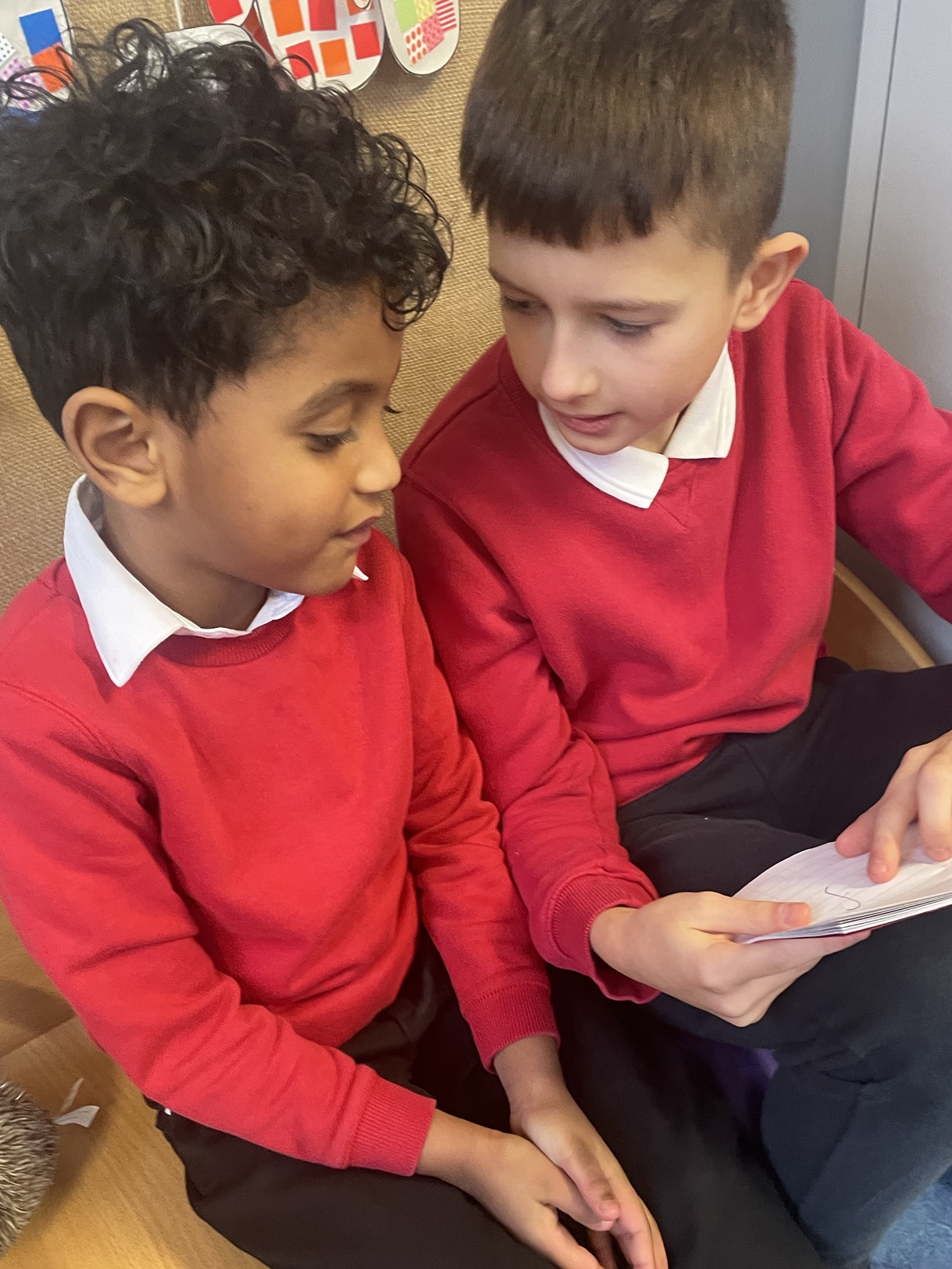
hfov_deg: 44.0
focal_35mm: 32
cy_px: 717
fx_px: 1173
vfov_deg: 56.6
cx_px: 545
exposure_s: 1/50
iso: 250
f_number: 1.6
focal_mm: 4.2
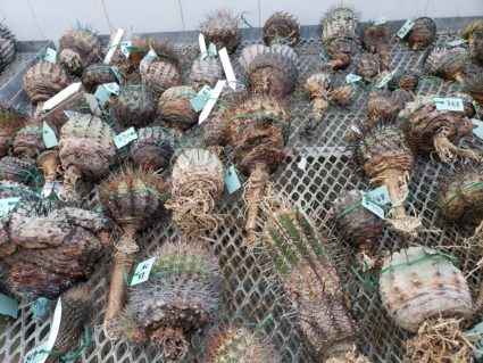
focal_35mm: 26
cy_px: 182
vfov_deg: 53.1
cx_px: 242
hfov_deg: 67.3
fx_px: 363
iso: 160
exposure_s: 1/50
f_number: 2.4
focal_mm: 4.3
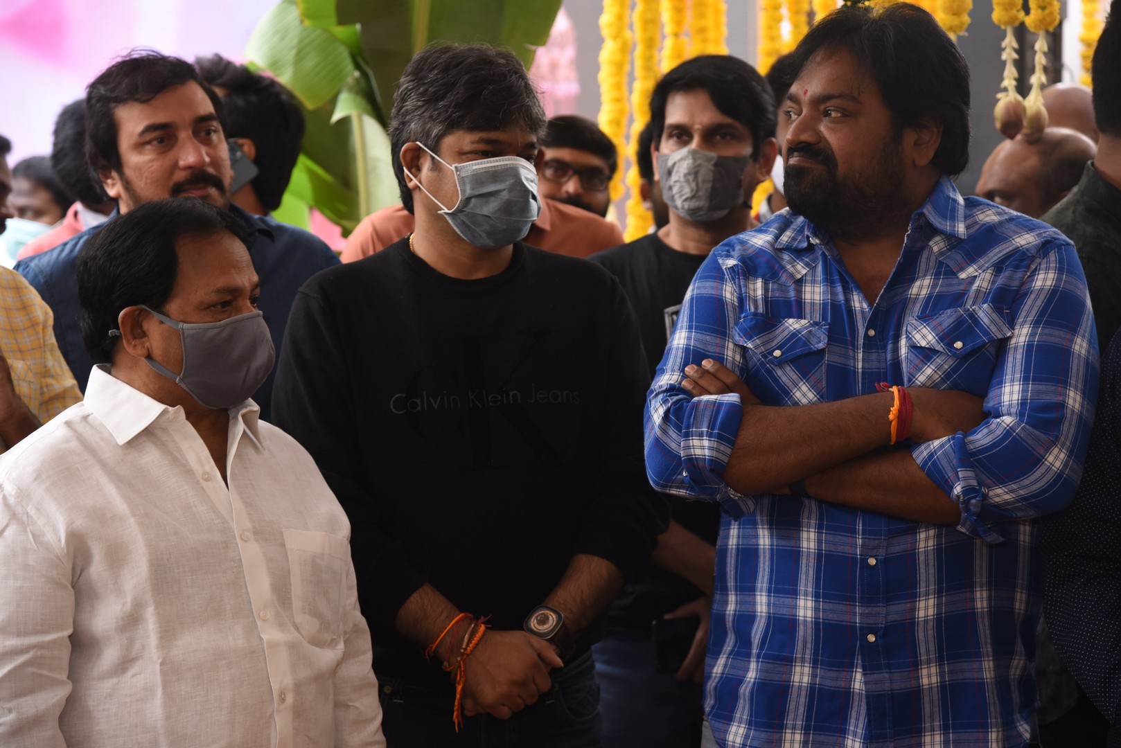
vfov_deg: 13.7
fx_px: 3115
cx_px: 560
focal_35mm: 100
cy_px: 374
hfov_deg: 20.4
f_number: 4.5
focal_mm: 100
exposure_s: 1/125
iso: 800
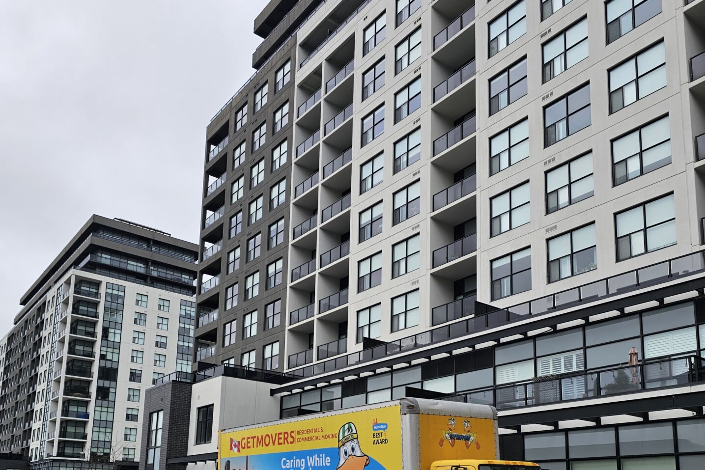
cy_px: 398
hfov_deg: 58.7
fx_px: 627
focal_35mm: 32
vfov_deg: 39.0
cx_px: 353
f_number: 1.7
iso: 10
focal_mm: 6.3
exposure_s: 1/361
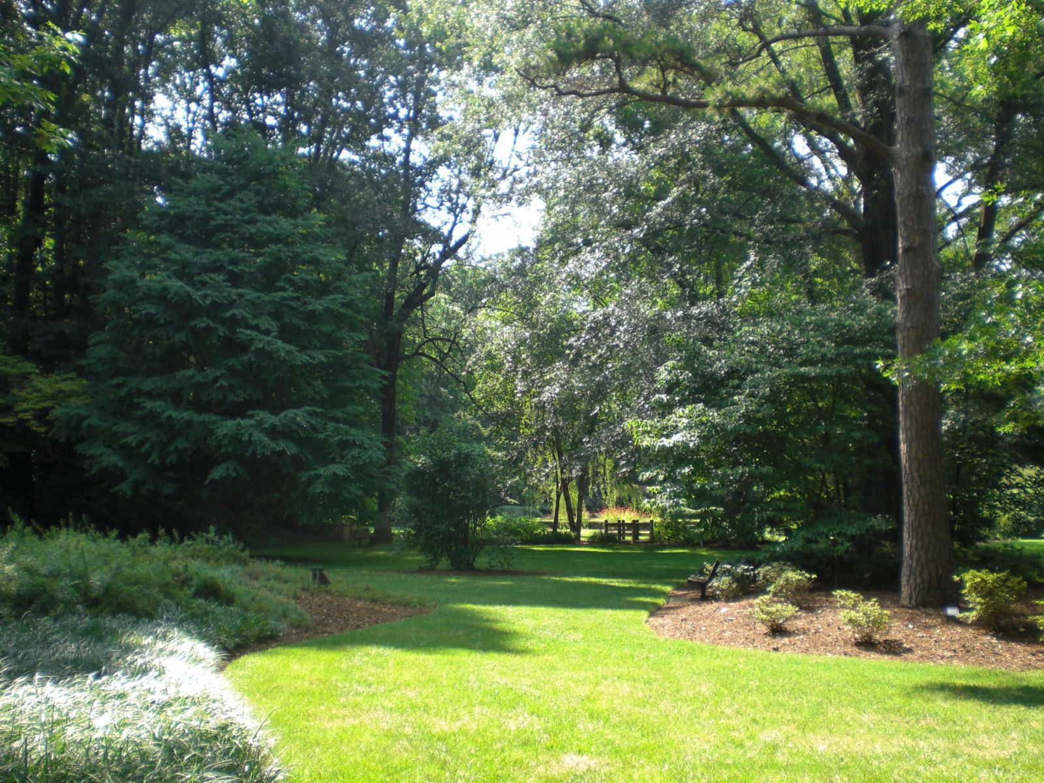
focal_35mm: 38
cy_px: 392
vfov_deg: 37.7
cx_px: 522
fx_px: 1146
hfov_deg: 49.0
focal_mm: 6.3
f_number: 3.1
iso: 50
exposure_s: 1/125
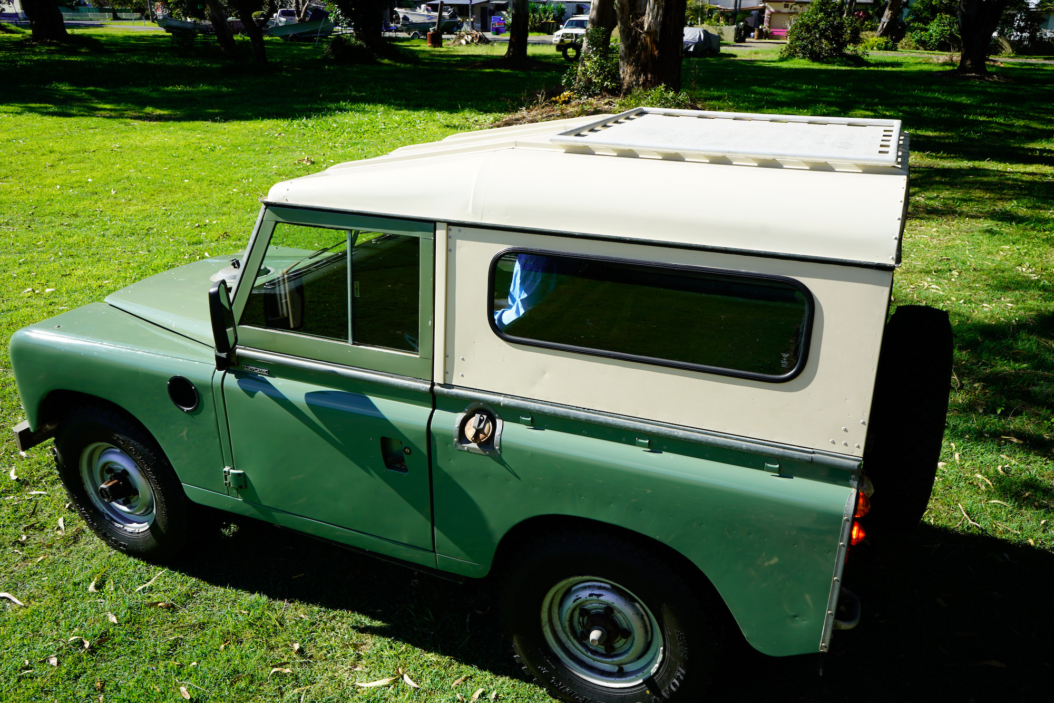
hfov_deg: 65.5
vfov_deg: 46.4
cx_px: 527
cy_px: 352
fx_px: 820
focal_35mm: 28
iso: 100
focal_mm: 28
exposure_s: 1/125
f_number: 8
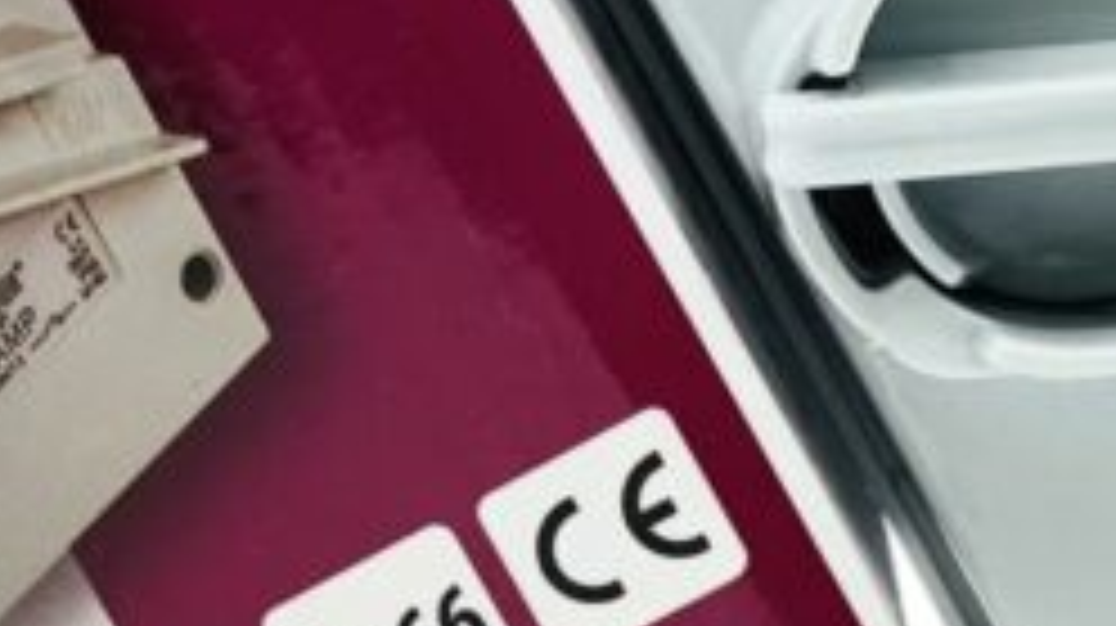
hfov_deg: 9.2
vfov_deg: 5.2
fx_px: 6919
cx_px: 468
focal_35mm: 234
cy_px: 50
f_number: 2
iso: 20
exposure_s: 1/100
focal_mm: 6
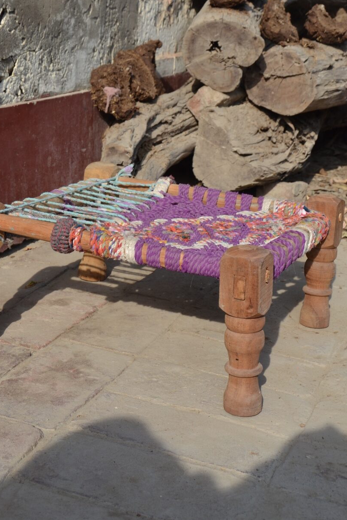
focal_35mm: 64
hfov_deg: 21.2
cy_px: 248
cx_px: 132
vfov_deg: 31.4
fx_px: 925
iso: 100
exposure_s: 1/200
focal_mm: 32
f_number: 7.1
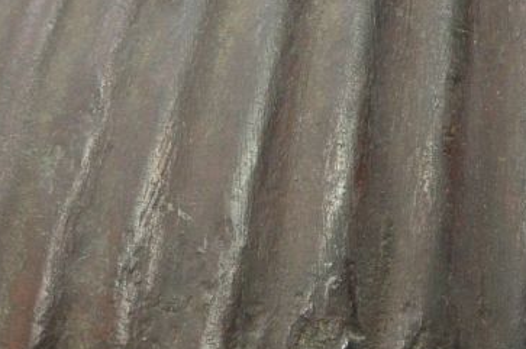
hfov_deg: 6.1
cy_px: 214
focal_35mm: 335
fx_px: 4895
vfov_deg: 4.1
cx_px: 414
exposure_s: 1/40
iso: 400
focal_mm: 45
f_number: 8
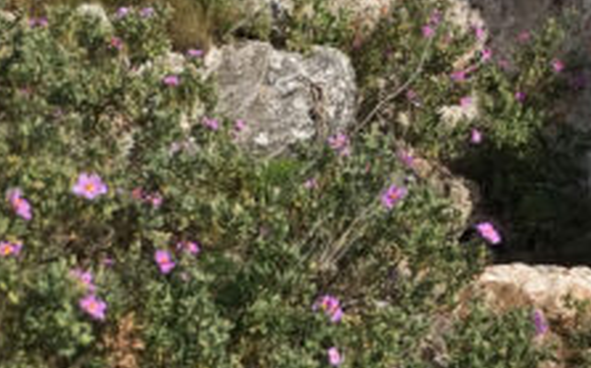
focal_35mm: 179
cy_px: 156
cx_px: 896
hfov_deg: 11.2
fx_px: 2881
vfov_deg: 7.3
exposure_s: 1/1000
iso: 200
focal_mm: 34
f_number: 5.6
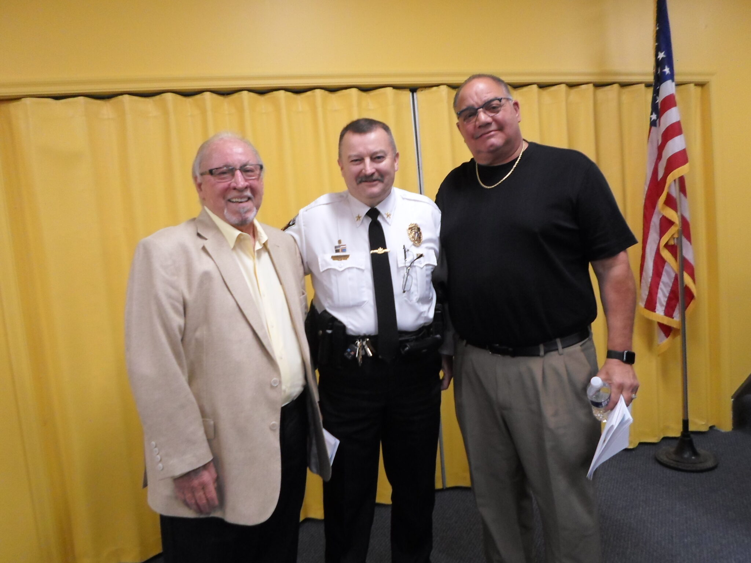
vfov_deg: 54.9
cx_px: 376
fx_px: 542
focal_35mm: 25
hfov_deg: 69.4
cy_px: 282
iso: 240
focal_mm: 4.5
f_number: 2.5
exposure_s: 1/30
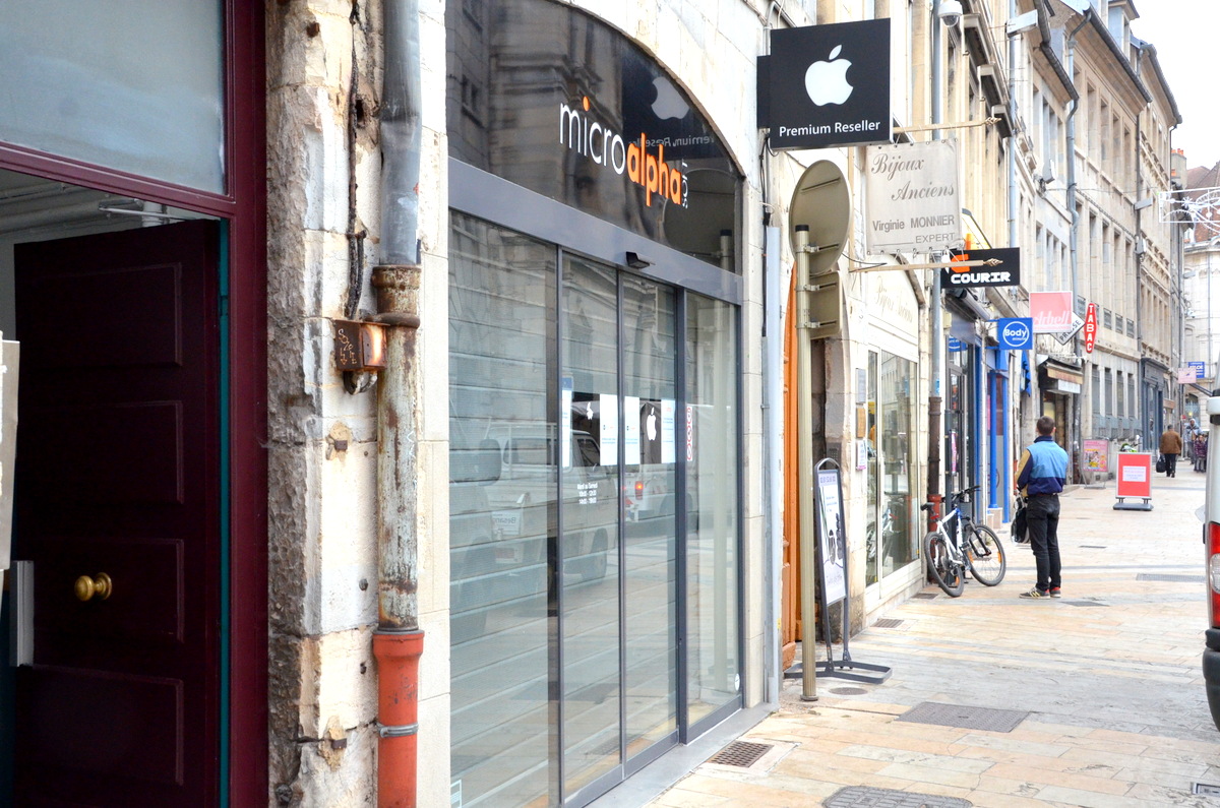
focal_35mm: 39
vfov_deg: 34.1
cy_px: 404
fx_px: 1319
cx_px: 610
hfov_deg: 49.6
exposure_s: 1/250
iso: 1600
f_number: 8
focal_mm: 26
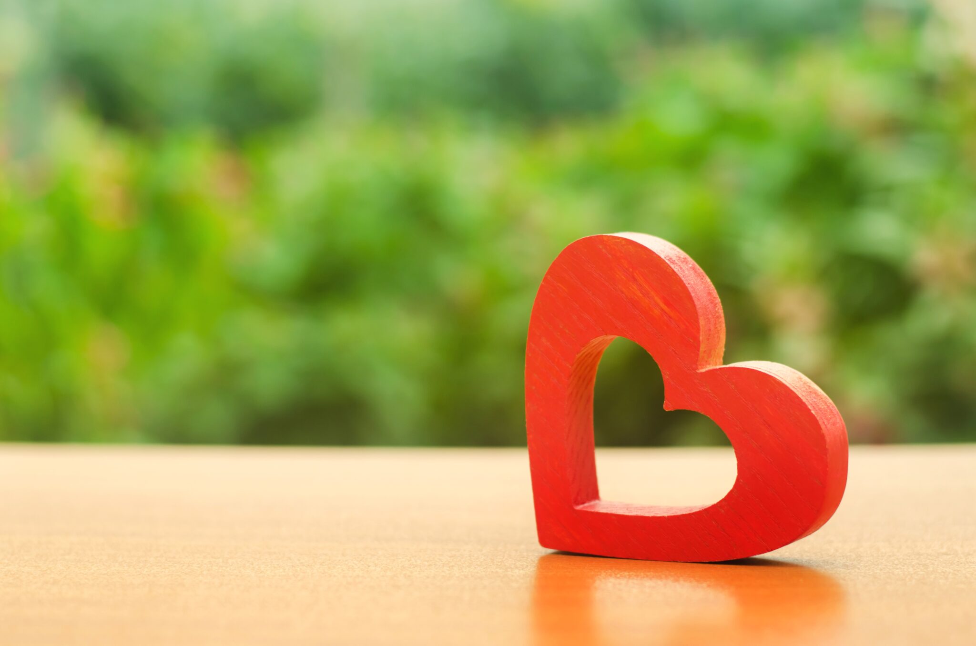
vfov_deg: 18.1
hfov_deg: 27.0
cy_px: 323
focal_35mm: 75
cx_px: 488
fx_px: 2029
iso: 160
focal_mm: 50
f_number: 3.2
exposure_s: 1/640
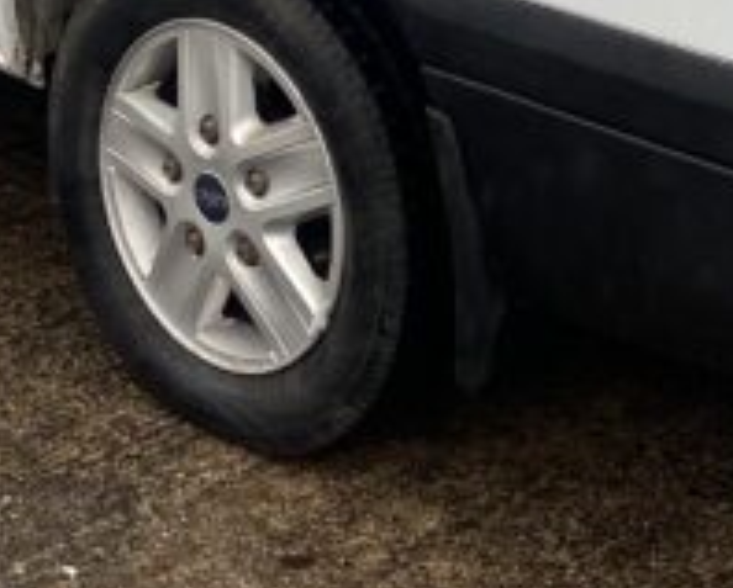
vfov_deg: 10.9
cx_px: 366
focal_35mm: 131
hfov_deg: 14.7
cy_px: -544
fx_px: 2846
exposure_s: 1/162
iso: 32
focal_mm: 4.25
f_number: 1.8
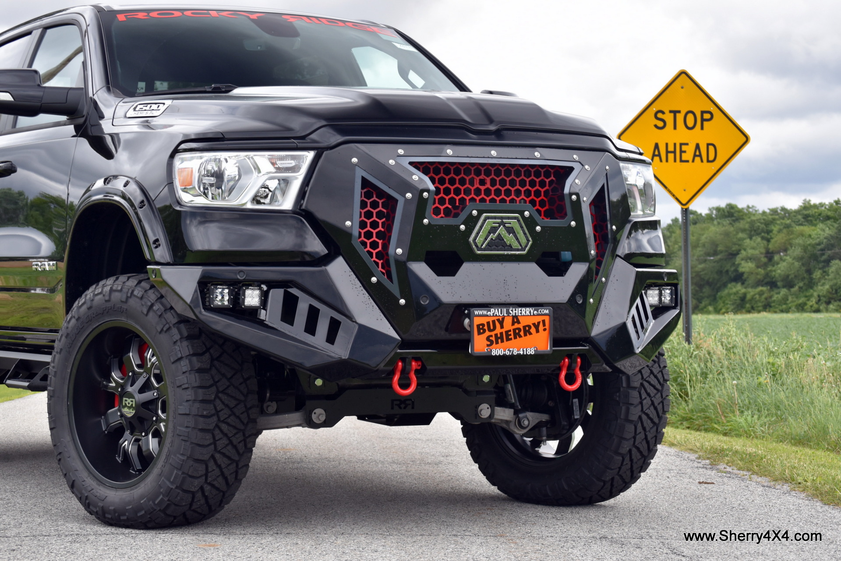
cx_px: 420
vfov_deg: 16.6
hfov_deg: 24.6
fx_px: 1928
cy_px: 280
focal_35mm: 82
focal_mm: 55
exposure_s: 1/200
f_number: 7.1
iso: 400
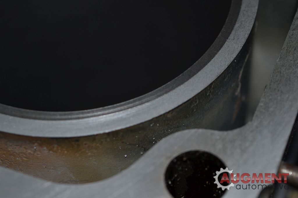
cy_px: 99
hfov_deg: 24.6
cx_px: 149
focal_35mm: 82
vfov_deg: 16.6
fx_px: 683
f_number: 5.6
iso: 450
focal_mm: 55
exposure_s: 1/60
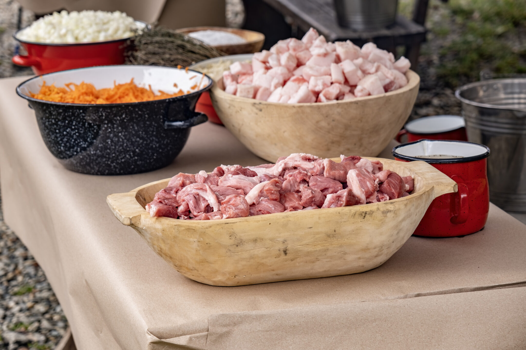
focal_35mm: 120
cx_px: 263
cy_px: 175
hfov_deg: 17.1
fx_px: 1753
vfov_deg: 11.4
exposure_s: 1/15
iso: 160
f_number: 5.6
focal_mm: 80
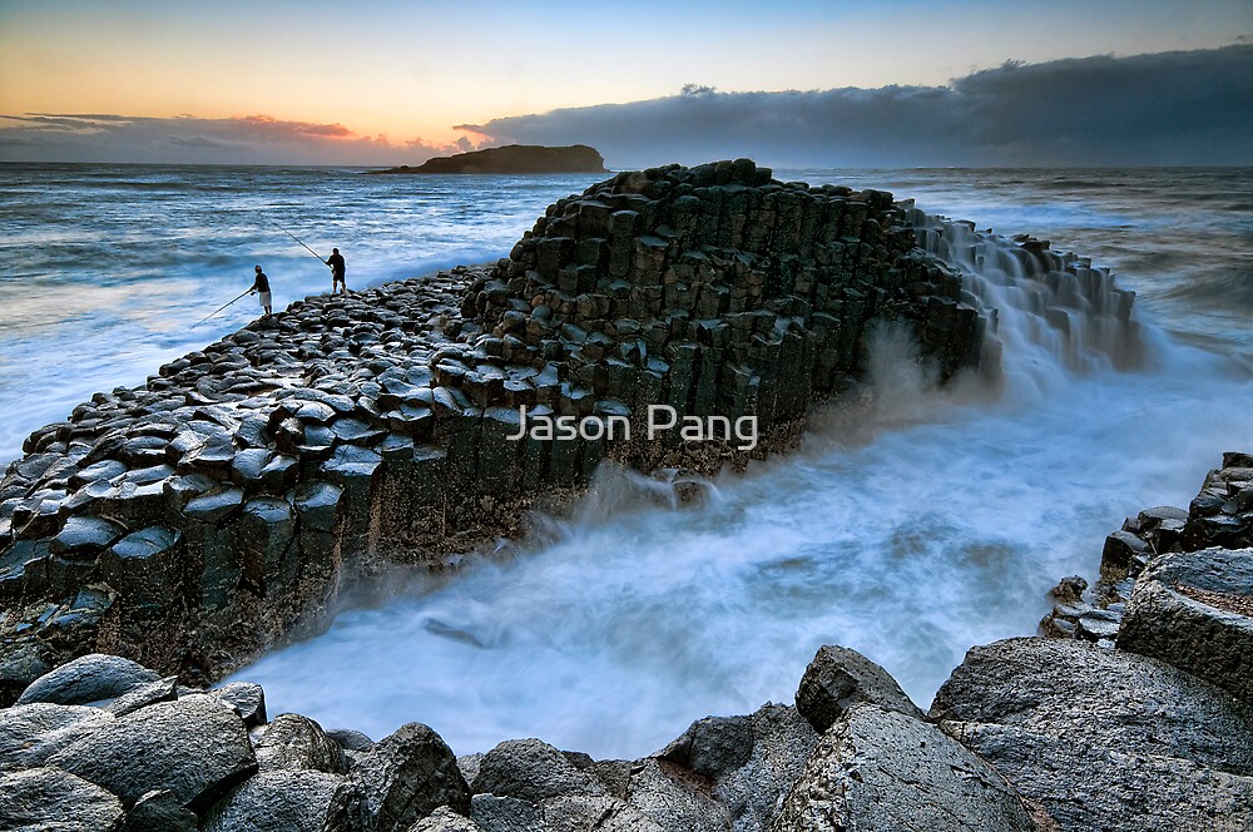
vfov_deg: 59.4
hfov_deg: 81.3
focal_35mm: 21
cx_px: 626
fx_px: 730
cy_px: 416
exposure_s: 2
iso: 100
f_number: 16
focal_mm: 14
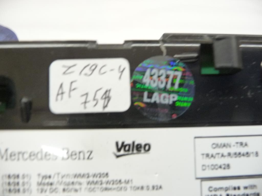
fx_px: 212
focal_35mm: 28
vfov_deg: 49.7
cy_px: 98
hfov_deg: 63.4
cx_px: 131
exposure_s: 1/20
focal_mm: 4.7
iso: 400
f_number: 3.3
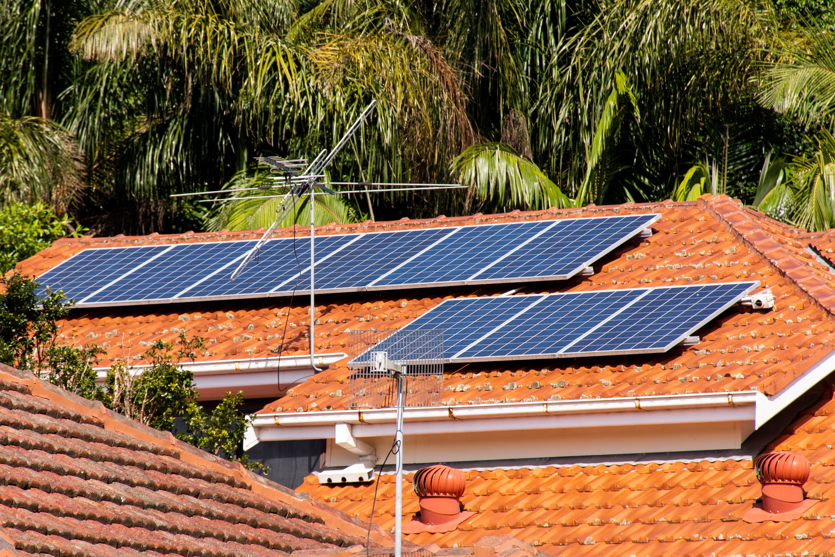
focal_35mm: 300
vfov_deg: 4.6
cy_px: 278
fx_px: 6957
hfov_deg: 6.9
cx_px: 316
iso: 160
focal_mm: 140
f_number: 6.3
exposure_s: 1/400
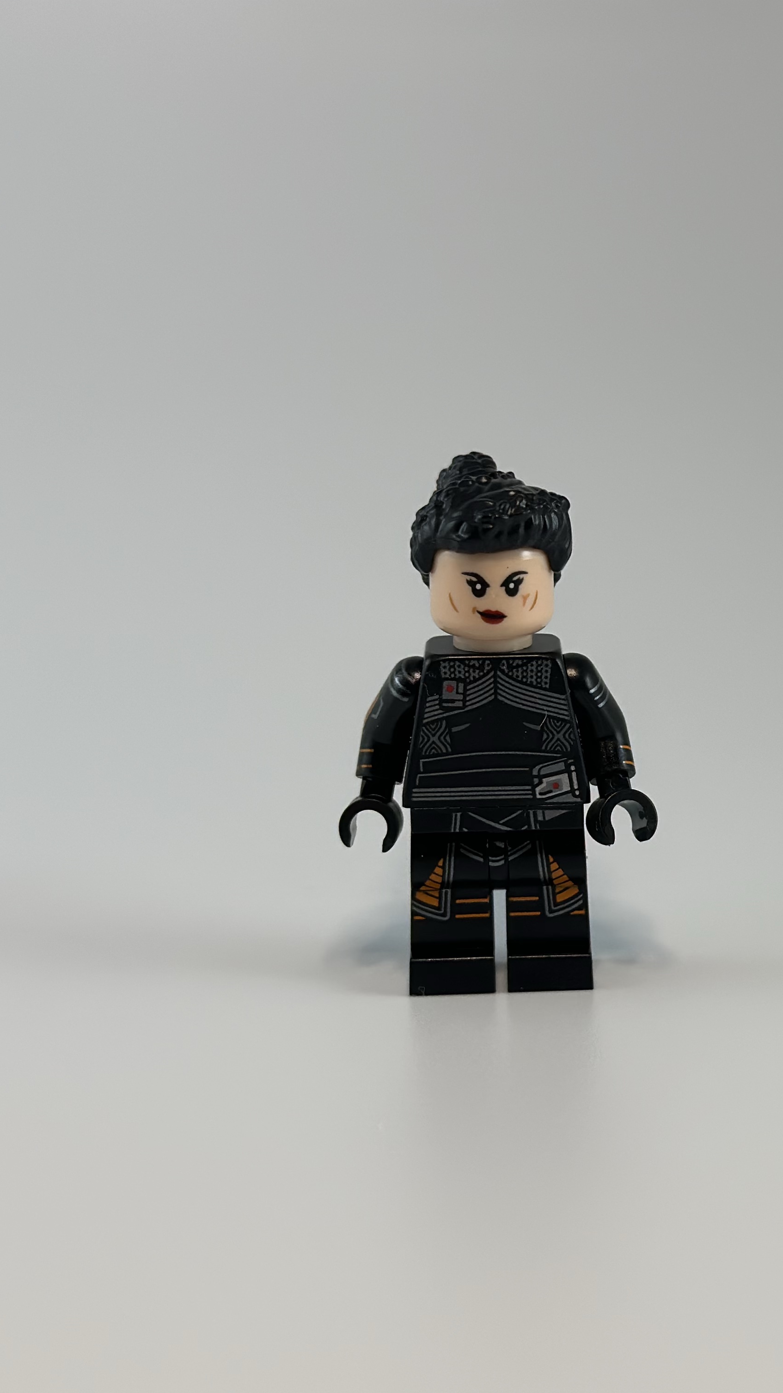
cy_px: 697
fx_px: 2584
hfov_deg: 17.0
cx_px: 671
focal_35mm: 70
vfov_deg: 30.2
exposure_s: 1/304
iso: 80
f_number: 1.78
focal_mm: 6.86
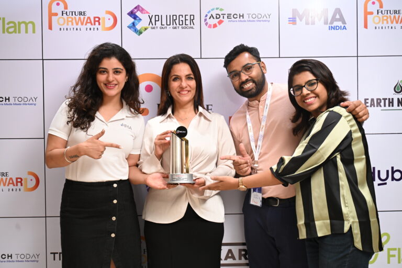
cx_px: 201
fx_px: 525
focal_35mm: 47
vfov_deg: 28.6
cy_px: 134
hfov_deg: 41.9
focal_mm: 47
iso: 1600
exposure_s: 1/100
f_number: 4
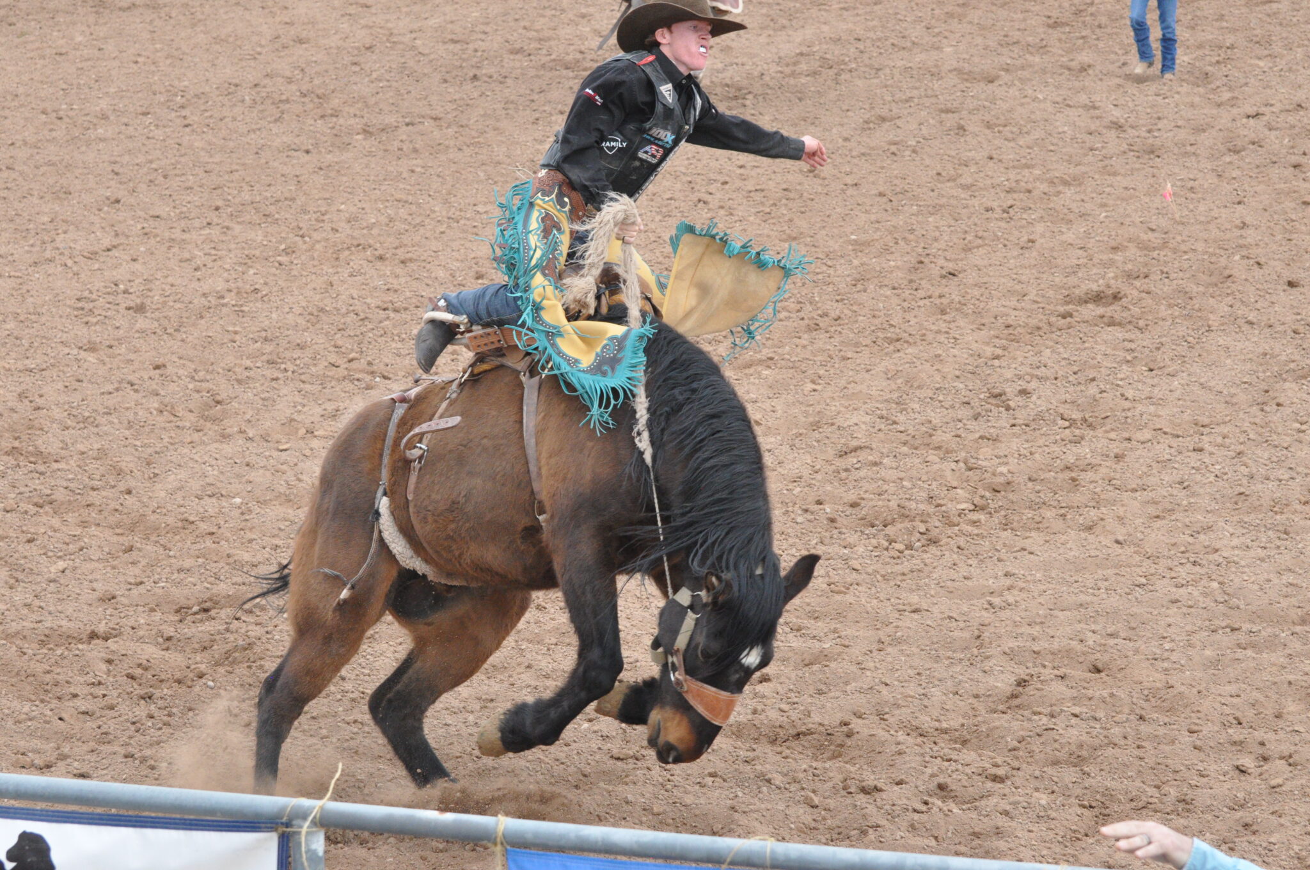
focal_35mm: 105
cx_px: 655
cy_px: 435
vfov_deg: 13.0
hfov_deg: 19.5
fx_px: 3816
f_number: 6.7
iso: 2000
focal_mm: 70
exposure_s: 1/1500
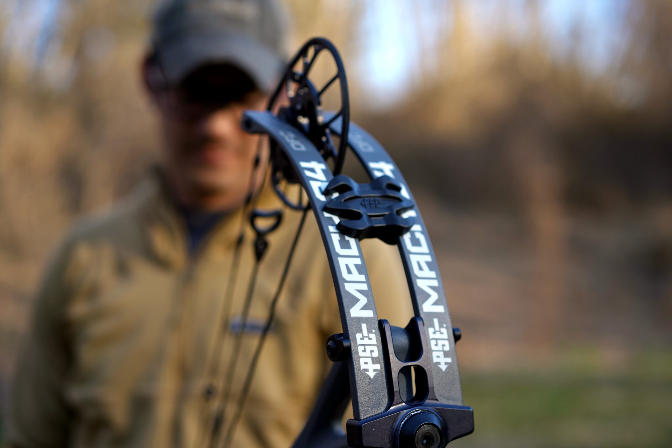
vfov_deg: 24.6
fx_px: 1027
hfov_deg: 36.2
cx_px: 336
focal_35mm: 55
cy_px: 224
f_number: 2.5
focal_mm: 55
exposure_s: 1/250
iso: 64
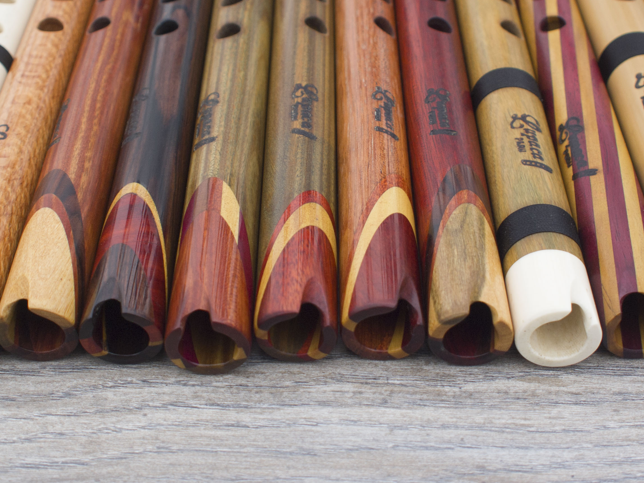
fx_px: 1116
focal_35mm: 60
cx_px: 333
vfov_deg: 24.4
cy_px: 183
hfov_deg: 32.2
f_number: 2.8
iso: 200
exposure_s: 1/80
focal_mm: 17
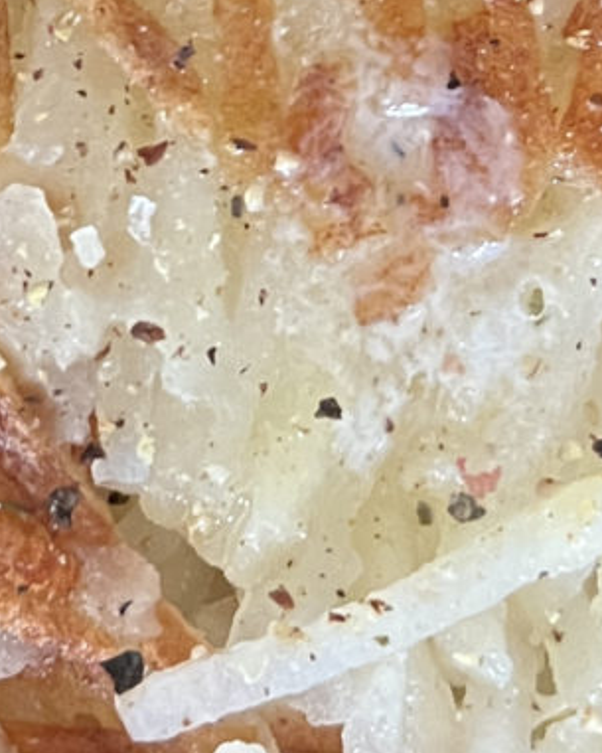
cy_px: -22
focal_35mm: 128
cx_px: -292
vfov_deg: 14.8
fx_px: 2850
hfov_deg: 11.6
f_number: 1.5
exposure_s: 1/51
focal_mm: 5.7
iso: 500
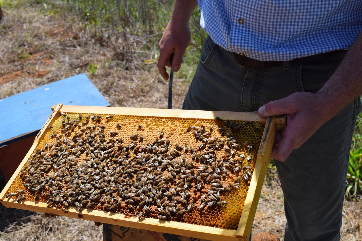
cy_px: 120
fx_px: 483
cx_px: 181
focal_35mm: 48
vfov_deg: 28.1
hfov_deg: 41.1
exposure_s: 1/400
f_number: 10
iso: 200
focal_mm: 32
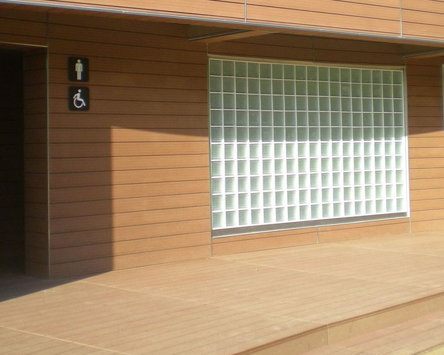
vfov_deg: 25.1
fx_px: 788
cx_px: 211
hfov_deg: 31.4
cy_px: 95
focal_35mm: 60
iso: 50
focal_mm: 6.3
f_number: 3.1
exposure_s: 1/259
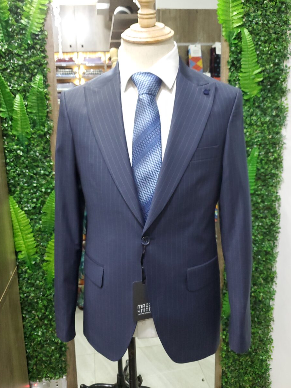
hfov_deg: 51.3
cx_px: 148
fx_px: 303
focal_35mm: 27
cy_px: 192
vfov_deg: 65.3
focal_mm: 4.3
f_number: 1.5
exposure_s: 1/25
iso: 250
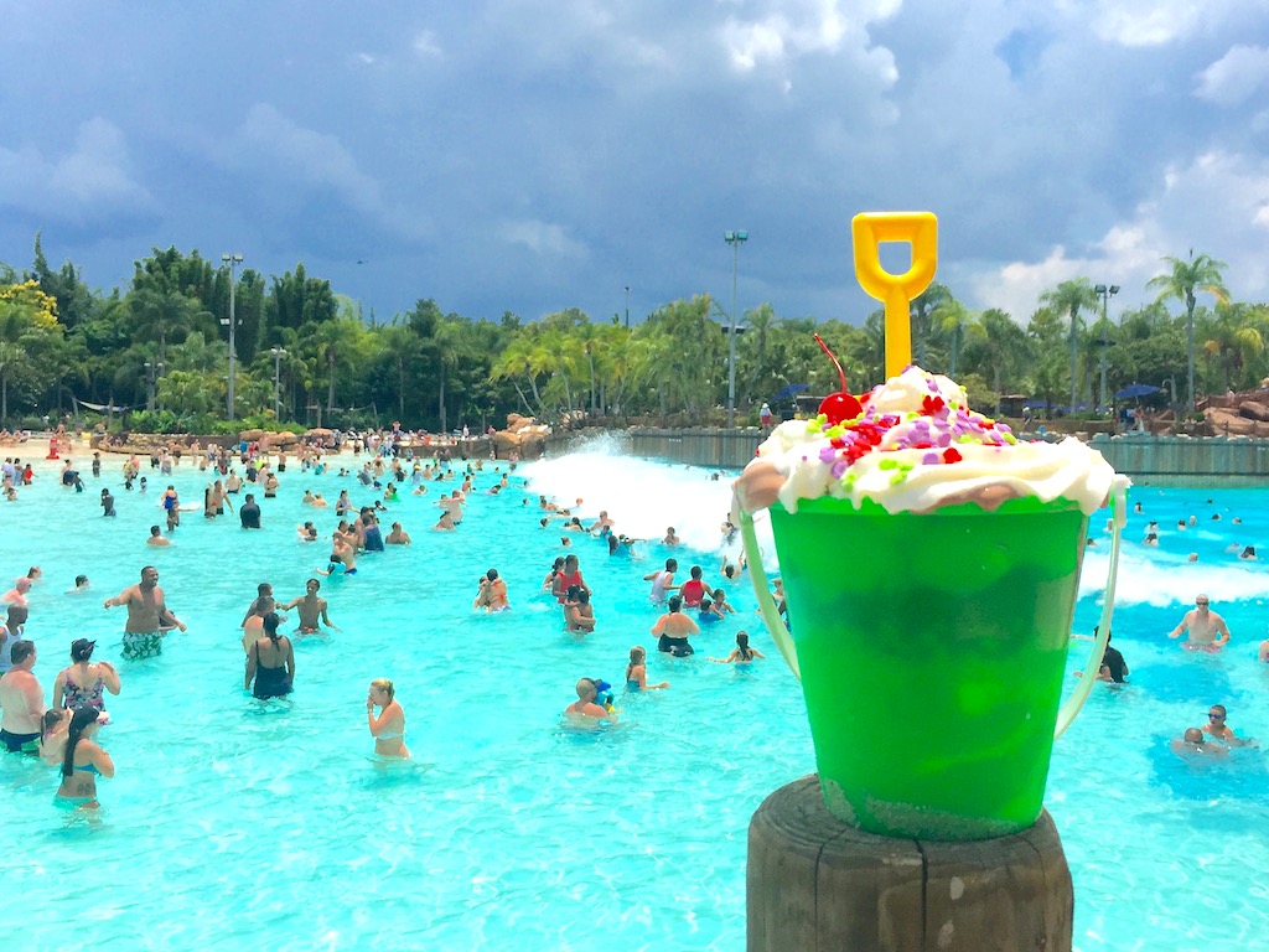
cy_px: 476
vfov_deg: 48.2
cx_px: 634
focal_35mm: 29
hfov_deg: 61.7
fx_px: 1063
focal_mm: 4.15
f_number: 2.2
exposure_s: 1/4950
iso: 32
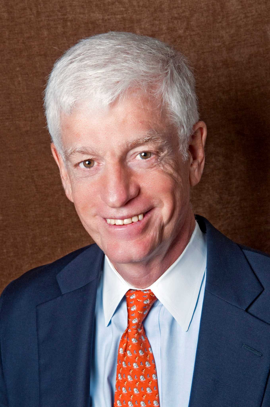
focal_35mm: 60
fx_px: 677
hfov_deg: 22.6
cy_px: 204
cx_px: 135
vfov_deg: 33.4
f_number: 11
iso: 200
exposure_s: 1/125
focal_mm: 40
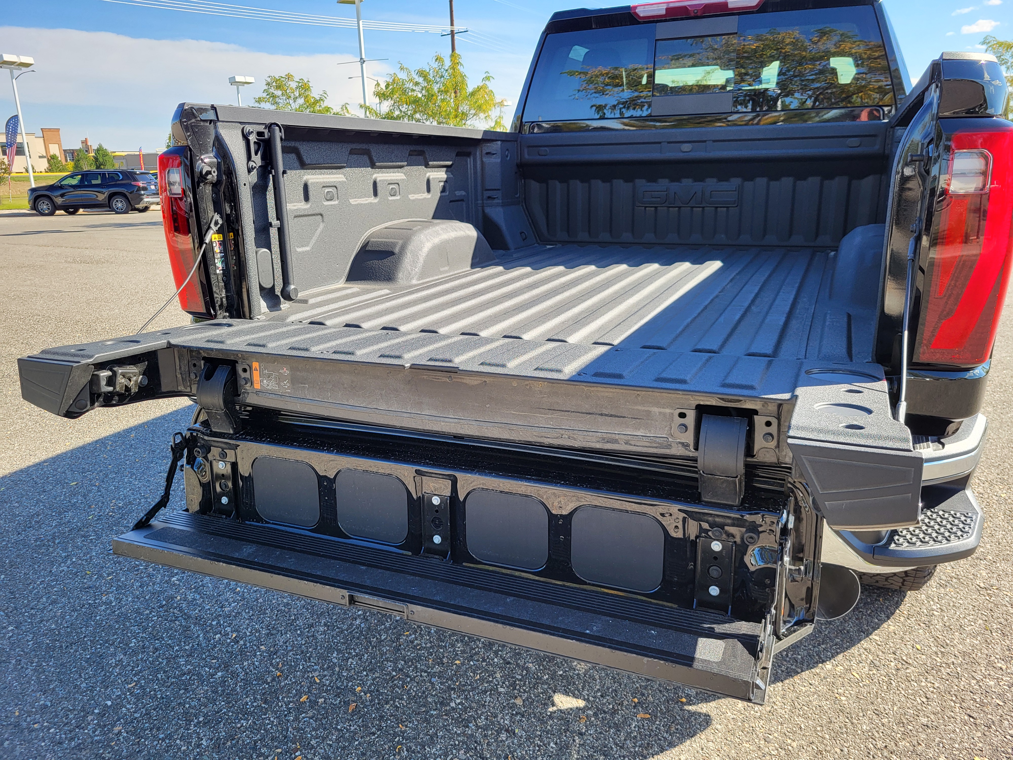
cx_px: 506
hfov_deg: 67.3
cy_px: 380
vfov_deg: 53.1
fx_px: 761
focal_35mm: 26
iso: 40
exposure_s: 1/471
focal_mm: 5.4
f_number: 1.8
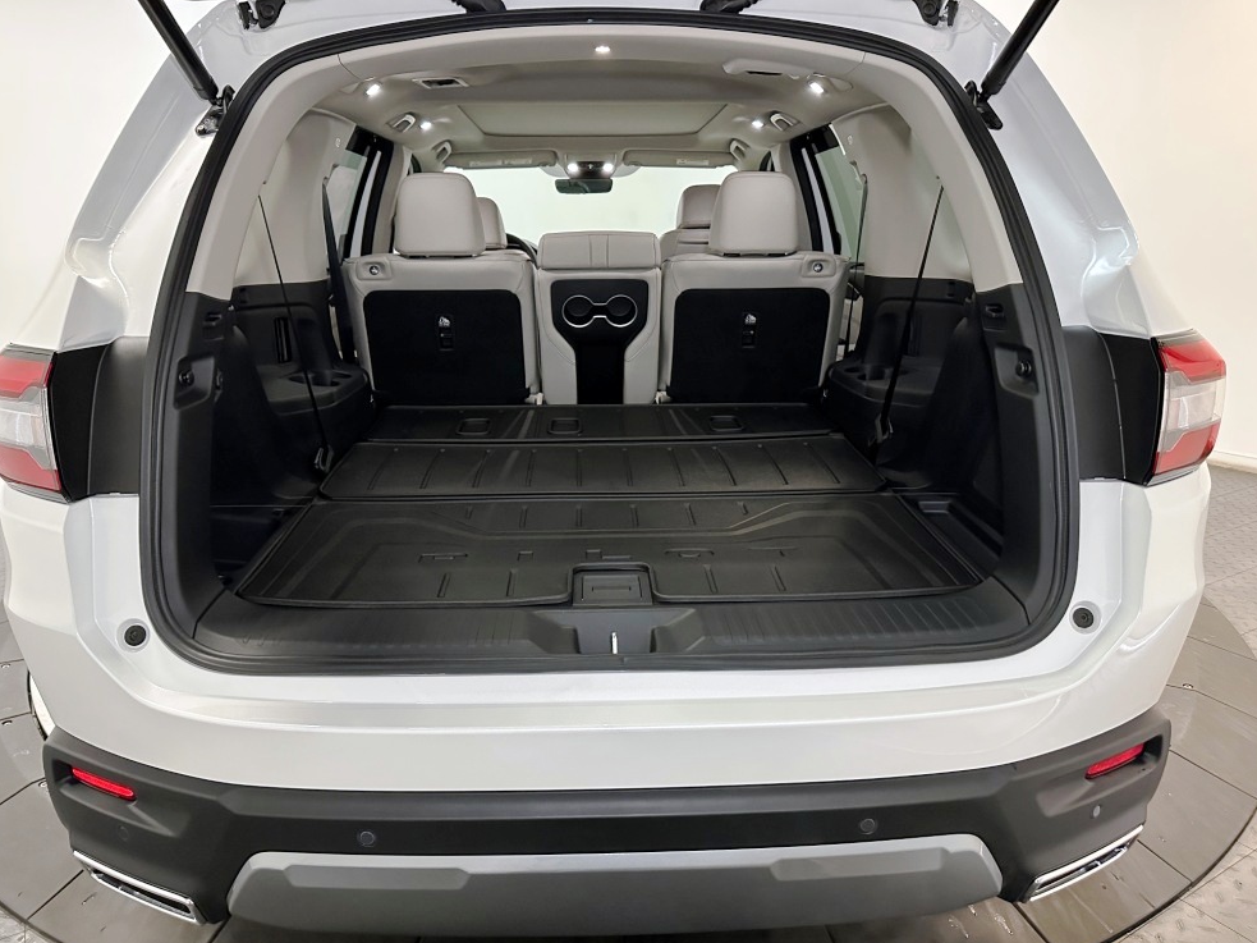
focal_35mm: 25
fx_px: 908
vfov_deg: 54.9
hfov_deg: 69.4
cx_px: 609
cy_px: 481
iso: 800
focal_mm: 6.86
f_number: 1.78
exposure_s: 1/60
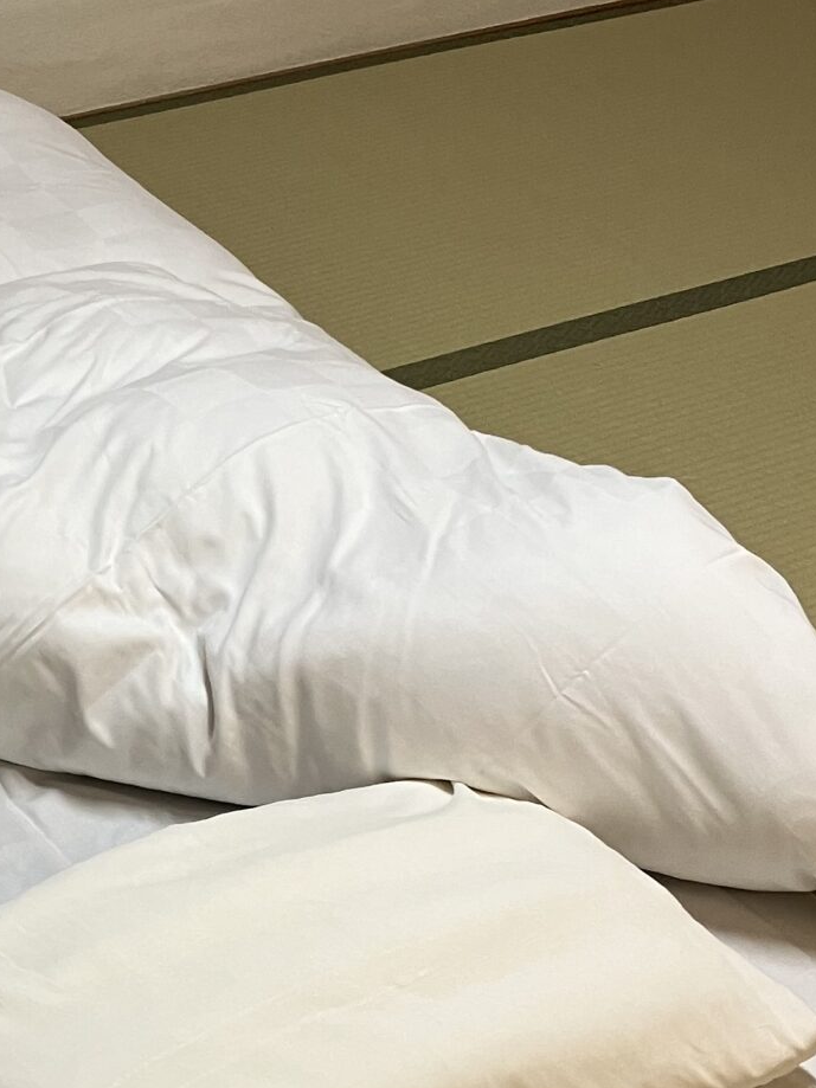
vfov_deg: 24.9
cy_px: 701
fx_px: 2452
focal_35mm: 78
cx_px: -50
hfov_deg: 18.3
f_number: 1.8
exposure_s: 1/50
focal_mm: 3.99
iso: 64
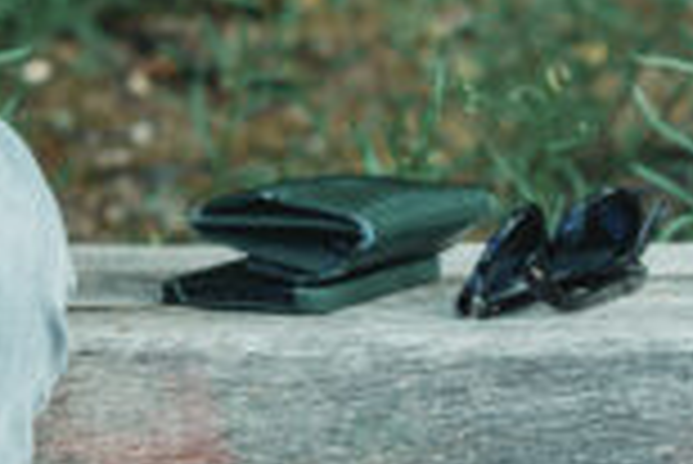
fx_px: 8189
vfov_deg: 3.2
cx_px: -760
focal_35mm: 425
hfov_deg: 4.8
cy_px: -561
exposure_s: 1/100
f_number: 5.6
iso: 100
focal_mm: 85
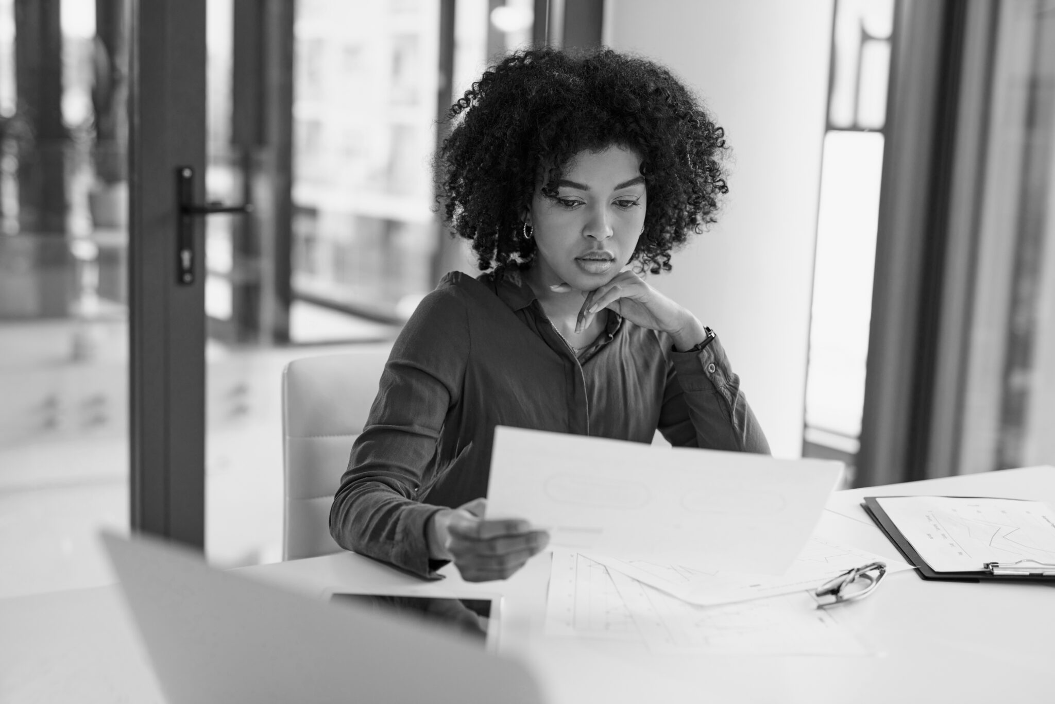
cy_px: 352
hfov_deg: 39.6
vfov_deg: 27.0
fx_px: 1466
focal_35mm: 50
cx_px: 528
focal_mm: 50
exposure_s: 1/200
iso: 320
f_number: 2.2
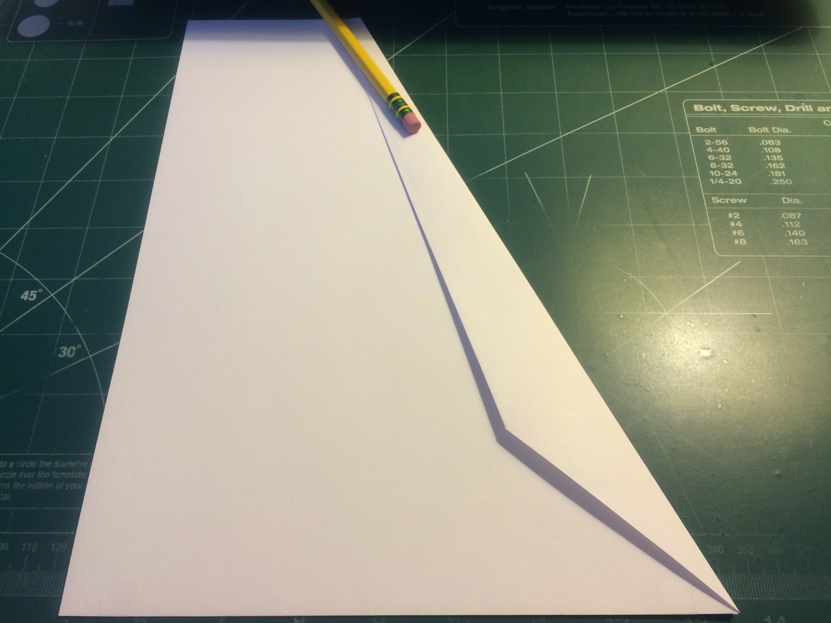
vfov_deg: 48.2
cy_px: 312
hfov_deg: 61.7
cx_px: 416
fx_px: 696
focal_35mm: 29
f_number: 2.2
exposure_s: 1/30
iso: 64
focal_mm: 4.15
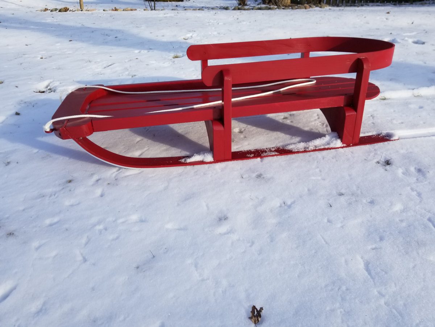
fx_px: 327
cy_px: 164
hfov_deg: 67.3
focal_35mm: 26
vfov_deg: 53.1
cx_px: 218
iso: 50
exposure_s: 1/1660
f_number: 1.7
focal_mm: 4.25
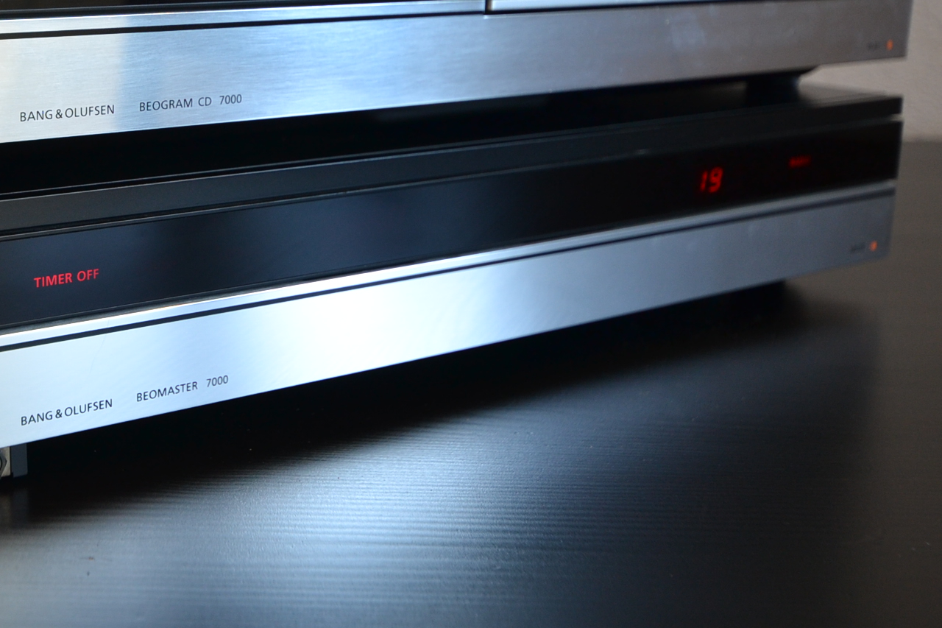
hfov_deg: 35.5
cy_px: 159
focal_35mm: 54
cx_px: 171
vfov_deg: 24.8
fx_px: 1413
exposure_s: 1/60
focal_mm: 20
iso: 400
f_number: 4
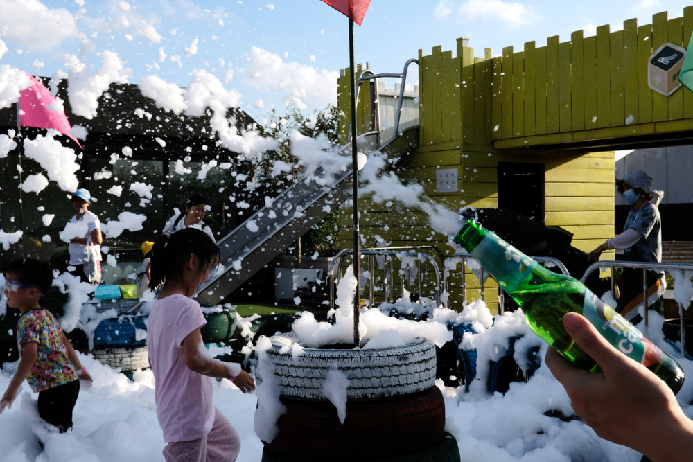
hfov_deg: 41.1
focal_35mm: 48
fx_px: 924
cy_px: 231
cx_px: 346
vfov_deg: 28.1
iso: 200
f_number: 16
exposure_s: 1/150
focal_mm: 32
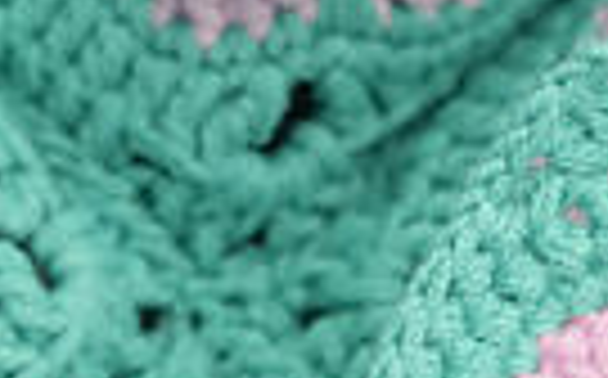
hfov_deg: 7.9
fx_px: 4369
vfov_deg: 5.0
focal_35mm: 264
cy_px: 130
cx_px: 601
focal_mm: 70
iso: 3200
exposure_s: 1/250
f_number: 5
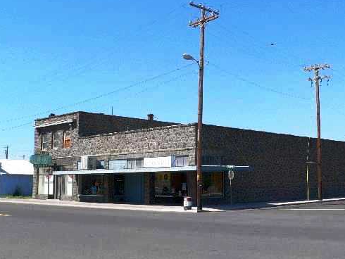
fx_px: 469
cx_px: 209
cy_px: 115
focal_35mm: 47
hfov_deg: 40.2
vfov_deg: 30.9
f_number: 4.6
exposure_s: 1/400
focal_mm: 6
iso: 80
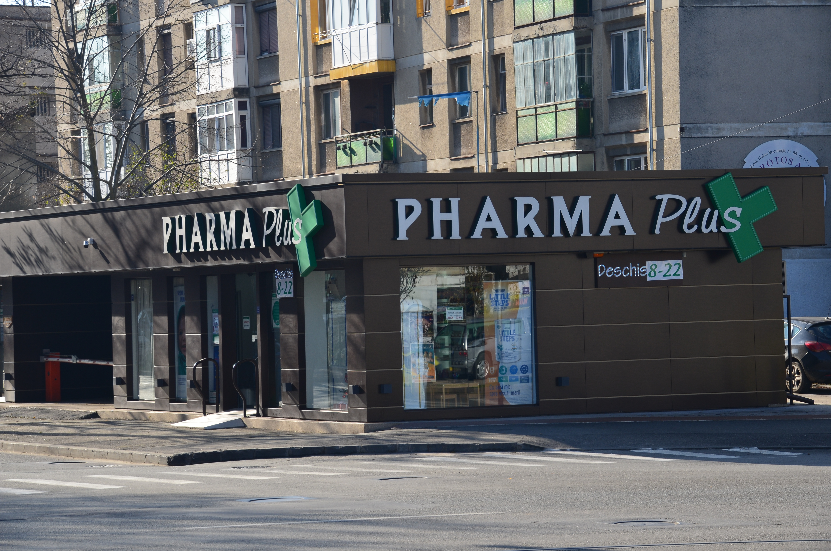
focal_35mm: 135
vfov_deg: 10.1
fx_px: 3110
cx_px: 416
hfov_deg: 15.2
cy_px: 276
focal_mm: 90
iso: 140
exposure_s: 1/125
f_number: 11
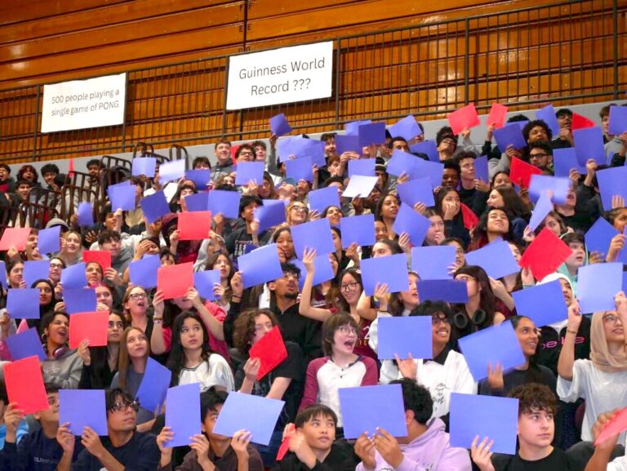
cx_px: 314
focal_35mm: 64
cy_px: 236
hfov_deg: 30.2
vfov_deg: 23.0
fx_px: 1160
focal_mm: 32
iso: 1600
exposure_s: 1/60
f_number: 5.6
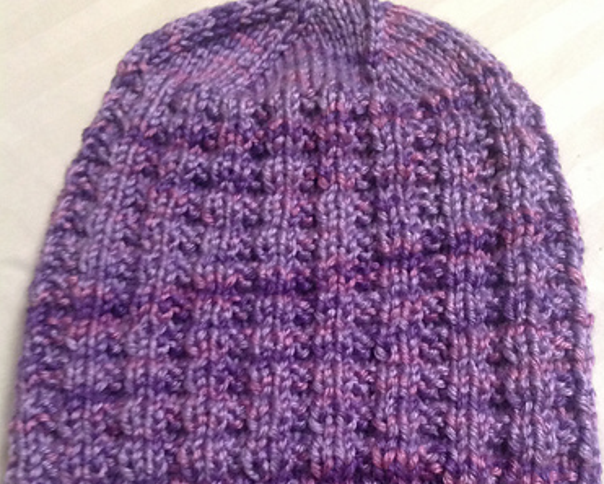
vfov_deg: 32.1
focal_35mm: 46
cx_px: 302
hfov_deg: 40.3
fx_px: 823
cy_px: 368
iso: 320
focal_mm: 4.28
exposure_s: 1/15
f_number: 2.4
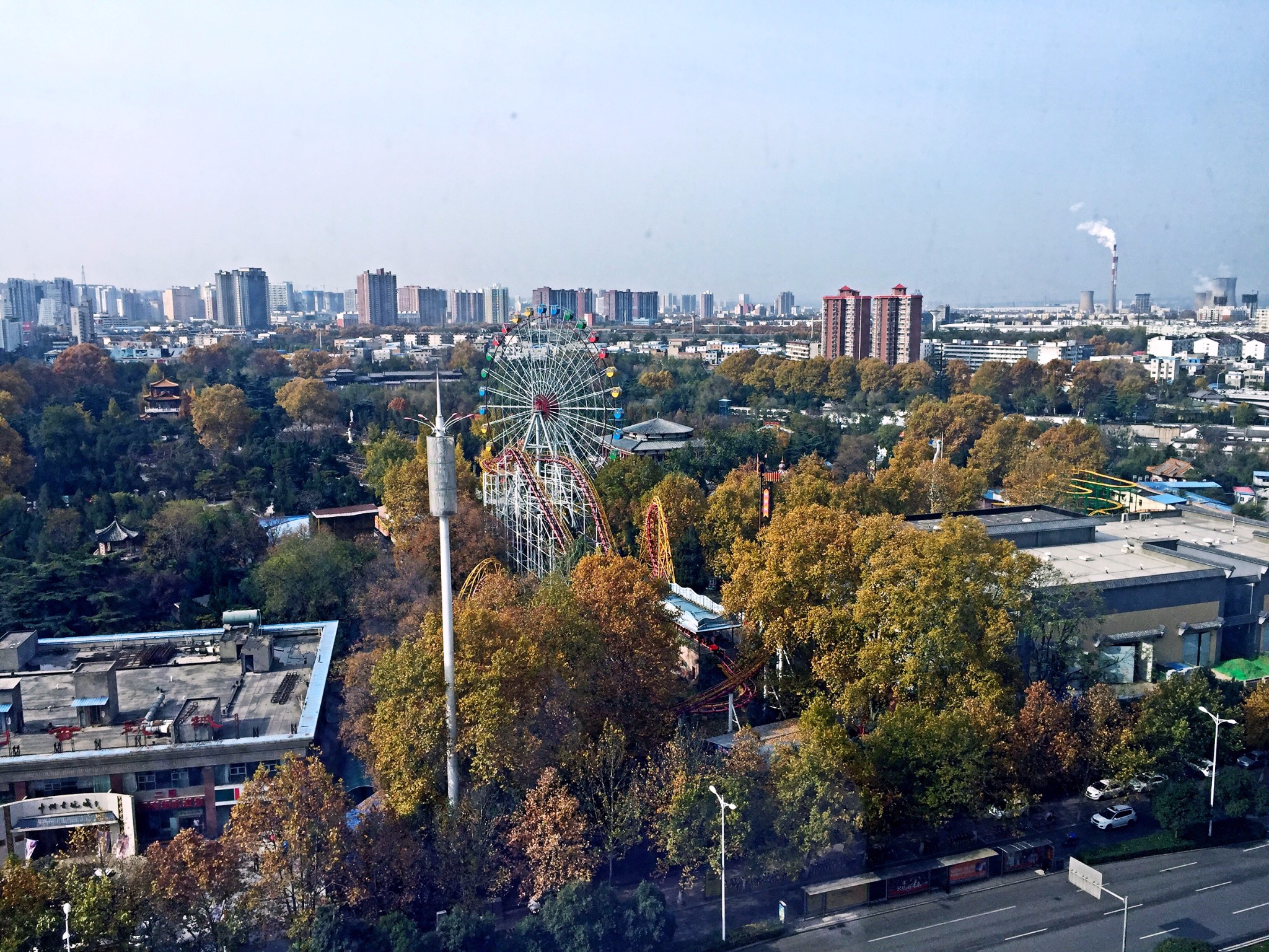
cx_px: 634
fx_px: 1063
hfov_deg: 61.7
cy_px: 476
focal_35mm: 29
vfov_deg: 48.2
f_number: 2.2
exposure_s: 1/706
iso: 32
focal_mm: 4.15
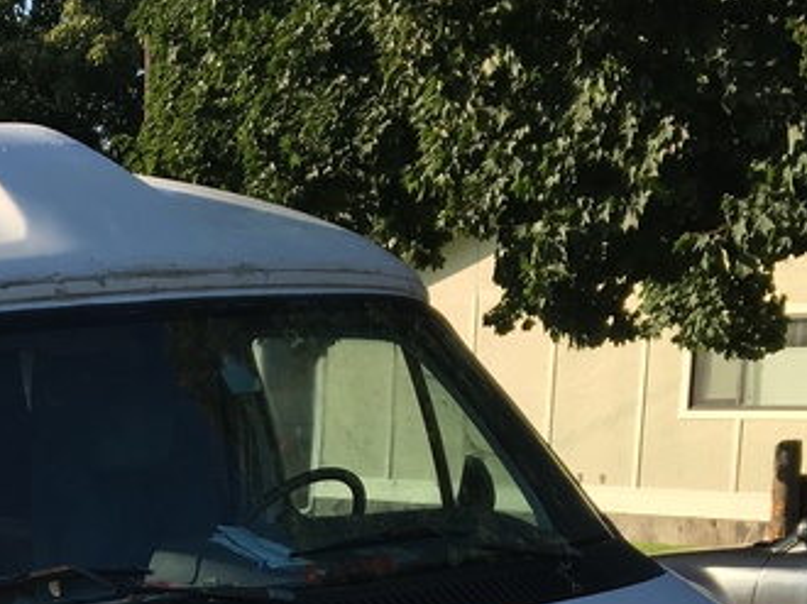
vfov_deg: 15.9
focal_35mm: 88
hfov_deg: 20.6
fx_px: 2050
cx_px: -193
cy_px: 795
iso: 25
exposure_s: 1/855
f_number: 2.2
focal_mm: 4.15
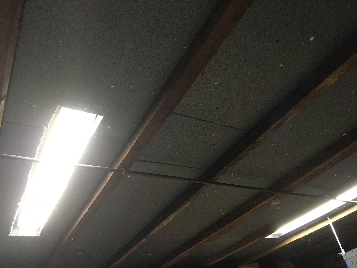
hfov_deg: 61.7
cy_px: 134
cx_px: 178
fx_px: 299
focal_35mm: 29
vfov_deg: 48.2
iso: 250
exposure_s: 1/33
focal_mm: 4.15
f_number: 2.2
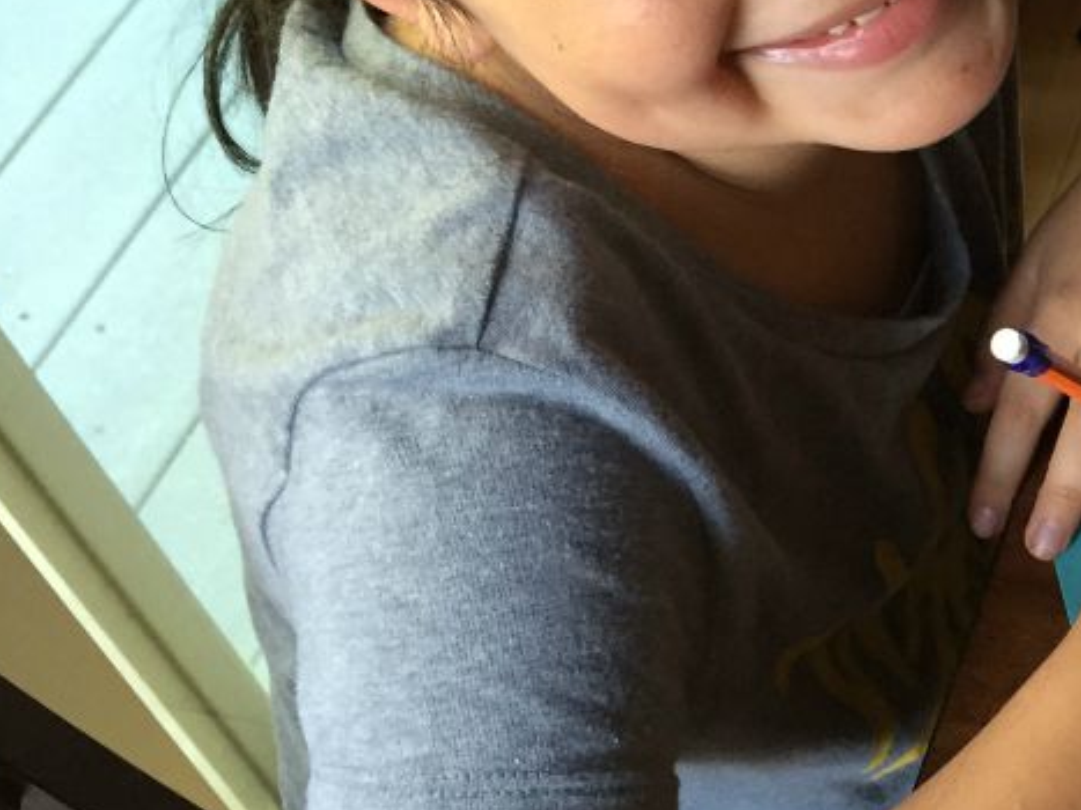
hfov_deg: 25.2
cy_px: 245
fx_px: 2185
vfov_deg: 20.9
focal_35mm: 70
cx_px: 1280
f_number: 2.2
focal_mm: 4.15
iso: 125
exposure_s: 1/30
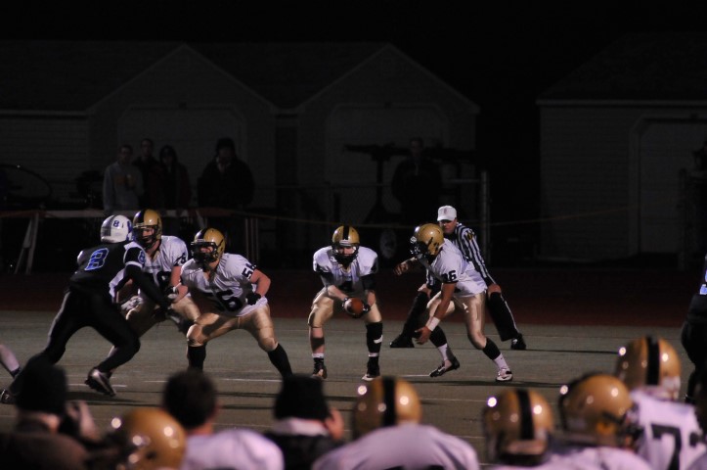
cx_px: 354
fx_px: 8826
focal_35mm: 450
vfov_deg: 3.0
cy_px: 235
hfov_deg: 4.6
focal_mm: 300
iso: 2000
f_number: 5.6
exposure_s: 1/250
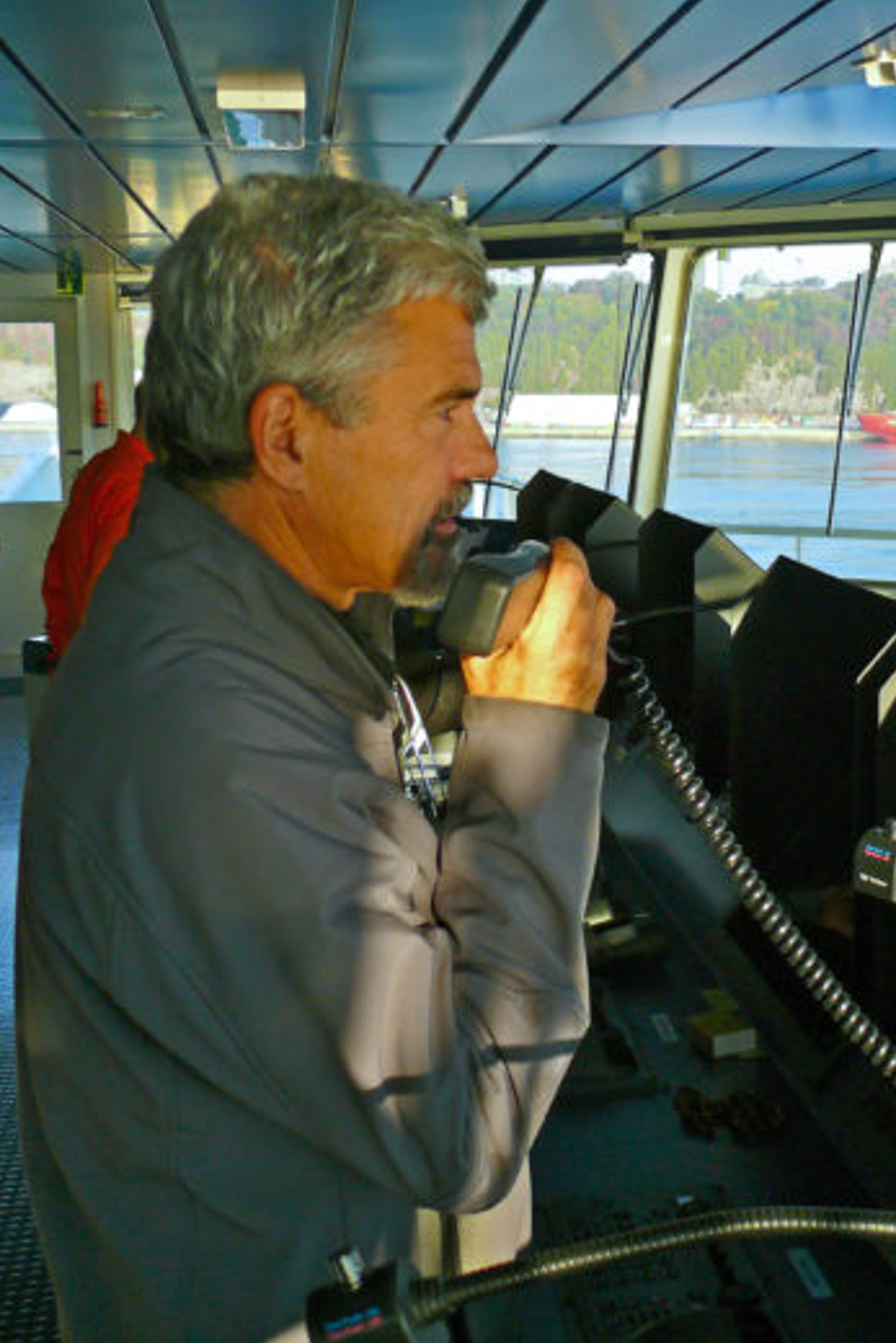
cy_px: 673
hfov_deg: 26.7
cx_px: 795
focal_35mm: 49
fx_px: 1828
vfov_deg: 40.3
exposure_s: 1/500
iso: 125
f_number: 2.8
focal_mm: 7.4
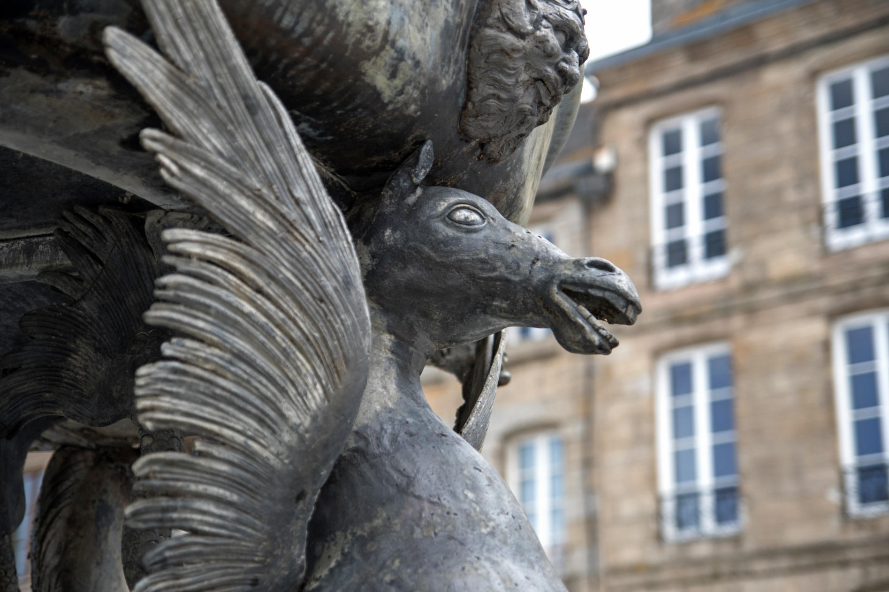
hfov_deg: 26.7
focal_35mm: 76
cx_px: 442
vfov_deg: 17.9
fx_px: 1876
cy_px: 294
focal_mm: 50
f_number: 2.8
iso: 250
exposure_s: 1/400
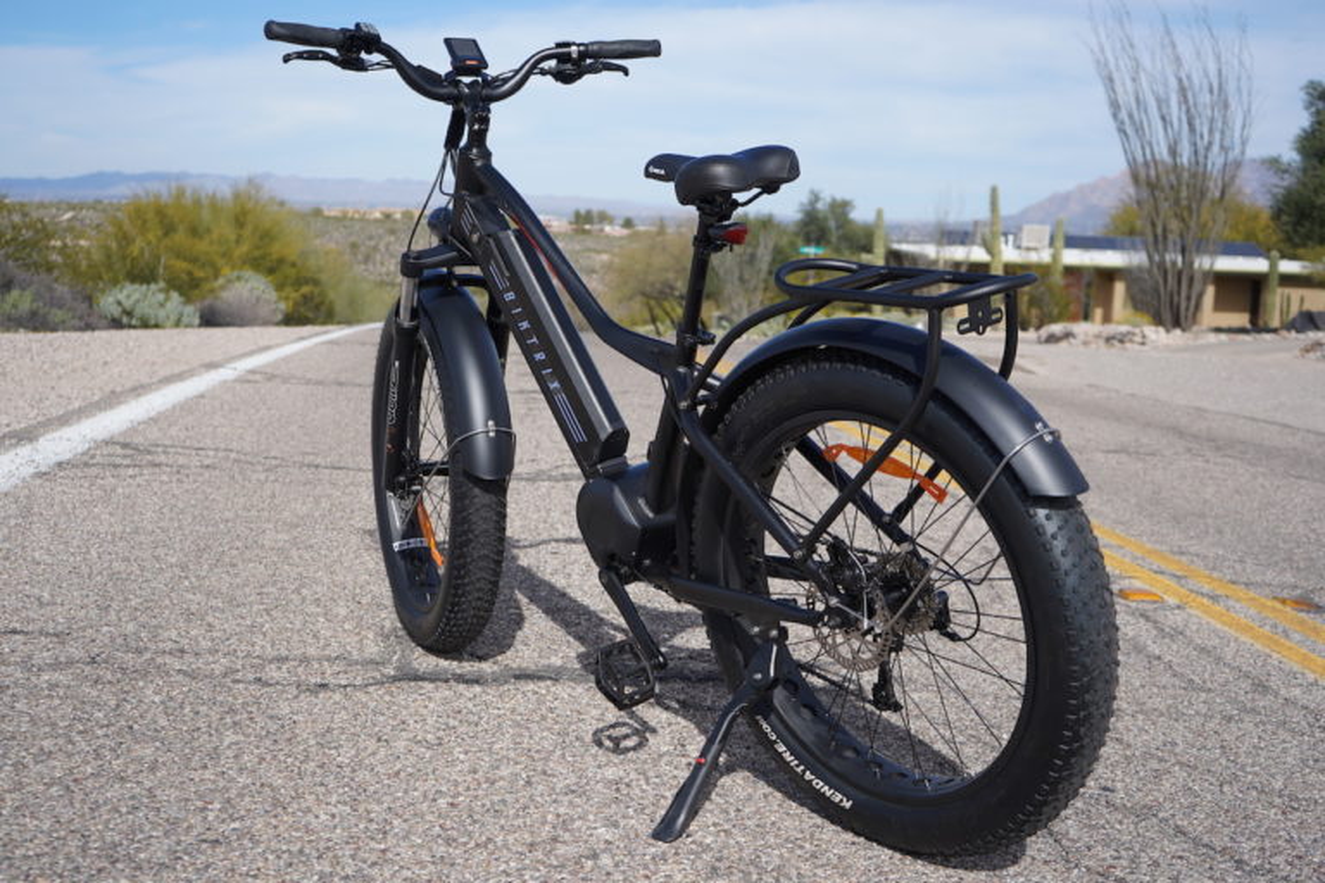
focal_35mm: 39
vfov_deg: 34.2
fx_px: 1435
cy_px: 442
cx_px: 662
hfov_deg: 49.6
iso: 100
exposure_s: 1/800
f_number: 5
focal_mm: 39
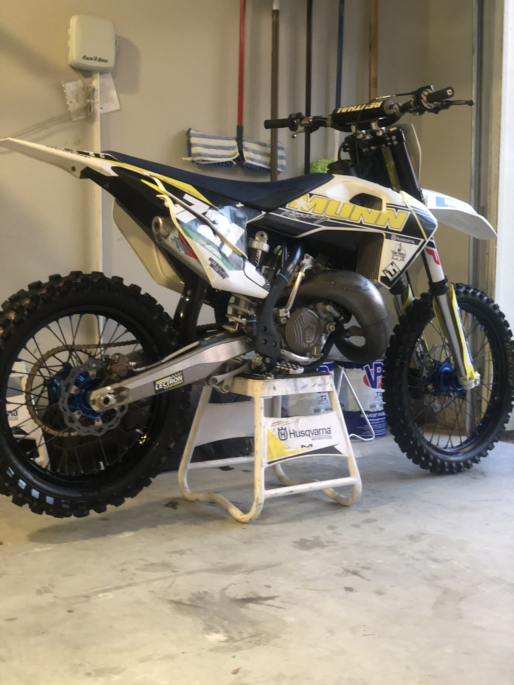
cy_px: 342
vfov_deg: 36.8
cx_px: 257
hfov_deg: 28.0
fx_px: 1030
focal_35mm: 52
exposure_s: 1/8
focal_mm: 6
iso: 200
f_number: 2.4
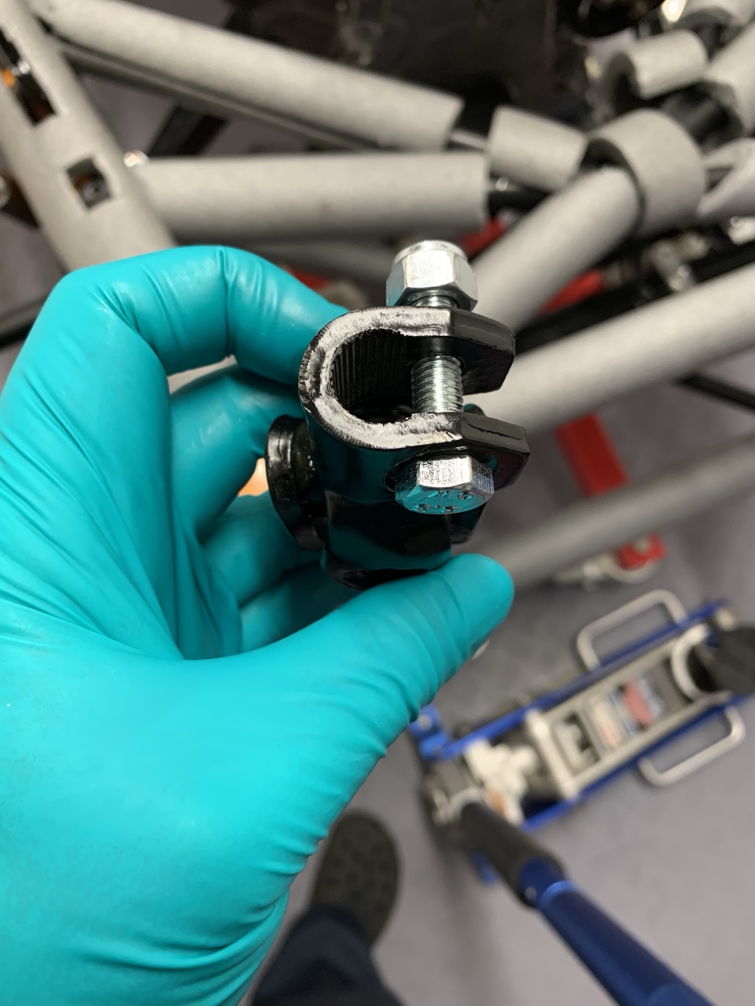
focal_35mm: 26
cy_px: 503
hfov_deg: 53.1
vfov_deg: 67.3
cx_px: 378
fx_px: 756
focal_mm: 4.25
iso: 125
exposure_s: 1/50
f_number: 1.8
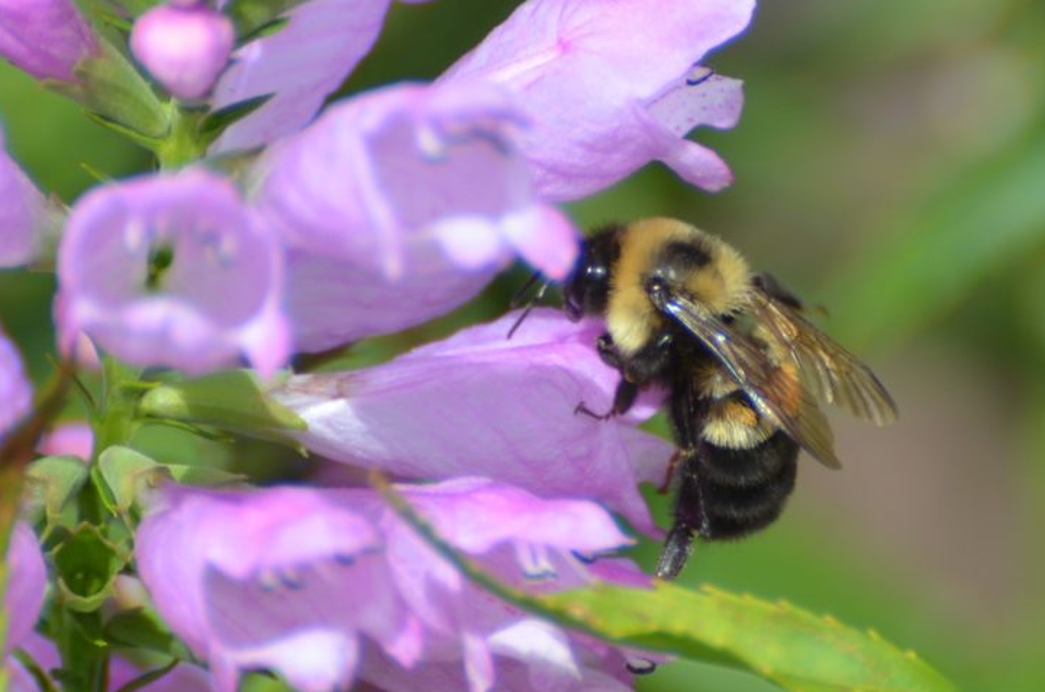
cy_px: 368
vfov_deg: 2.0
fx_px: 19530
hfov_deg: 3.1
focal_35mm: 674
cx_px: 706
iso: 200
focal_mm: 300
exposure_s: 1/640
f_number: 6.3
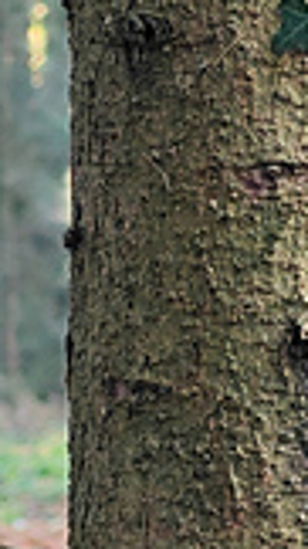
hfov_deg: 3.8
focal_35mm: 322
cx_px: -107
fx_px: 4680
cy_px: -51
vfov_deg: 6.7
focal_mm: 12.28
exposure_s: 1/100
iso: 250
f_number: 1.8
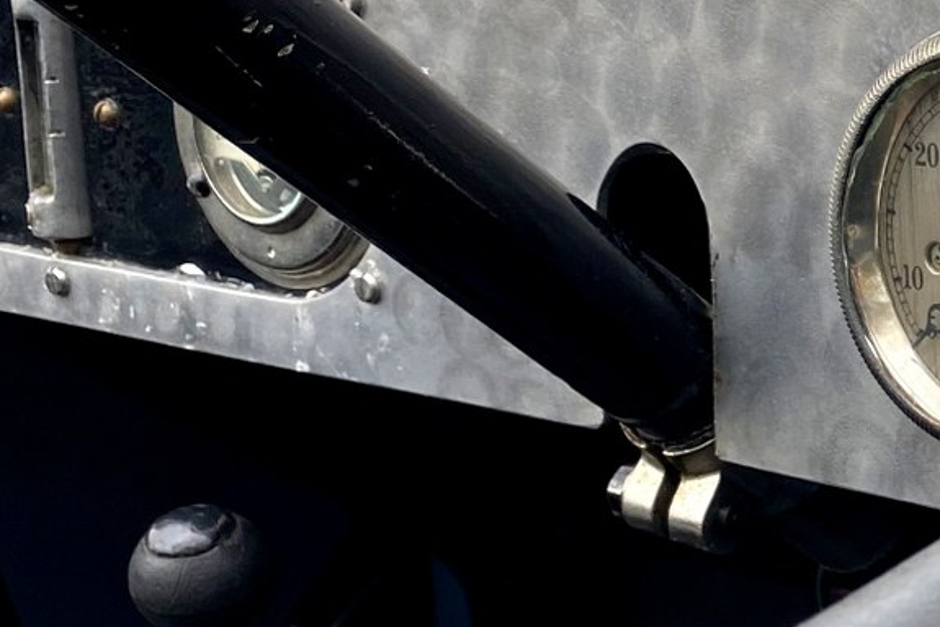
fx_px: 2456
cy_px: 299
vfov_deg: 14.6
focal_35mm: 94
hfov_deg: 18.8
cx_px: 1465
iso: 32
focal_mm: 4.25
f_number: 1.8
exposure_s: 1/181
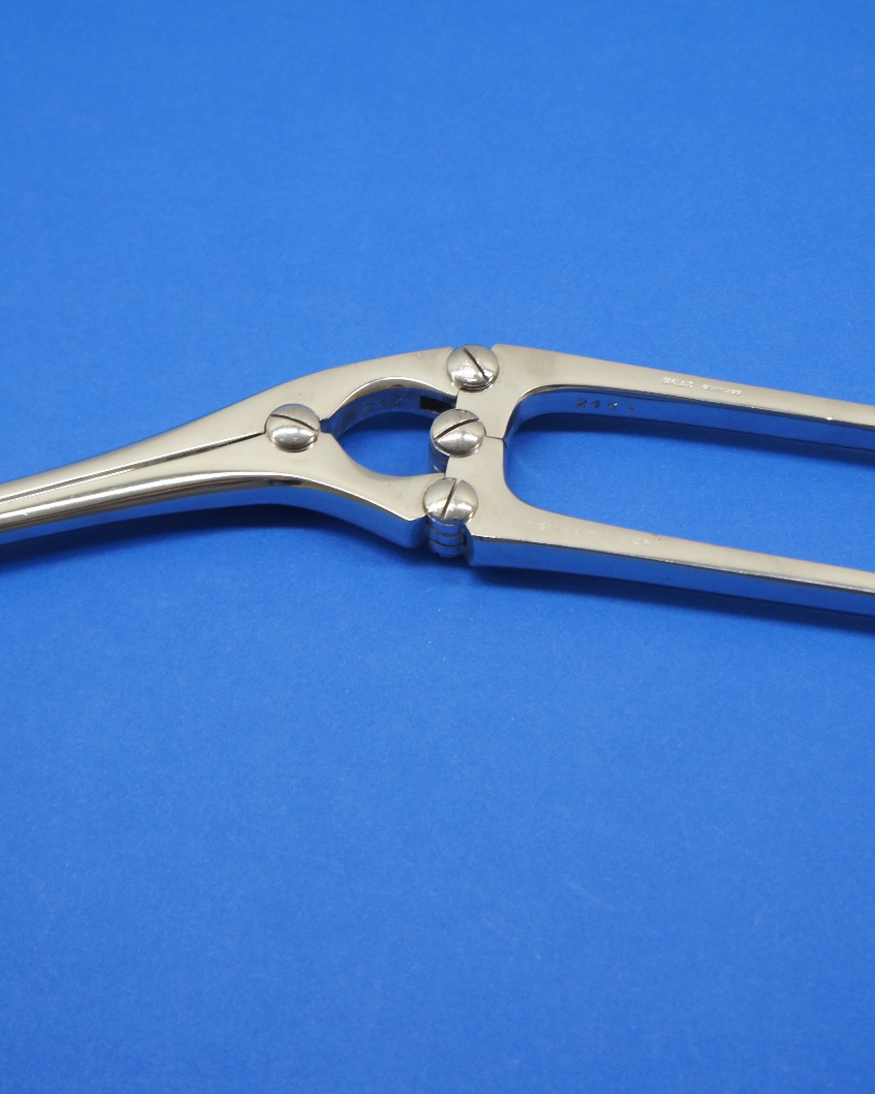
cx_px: 467
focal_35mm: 68
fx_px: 2202
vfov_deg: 27.9
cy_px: 546
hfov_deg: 22.5
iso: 200
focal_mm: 32
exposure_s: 1/50
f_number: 4.5
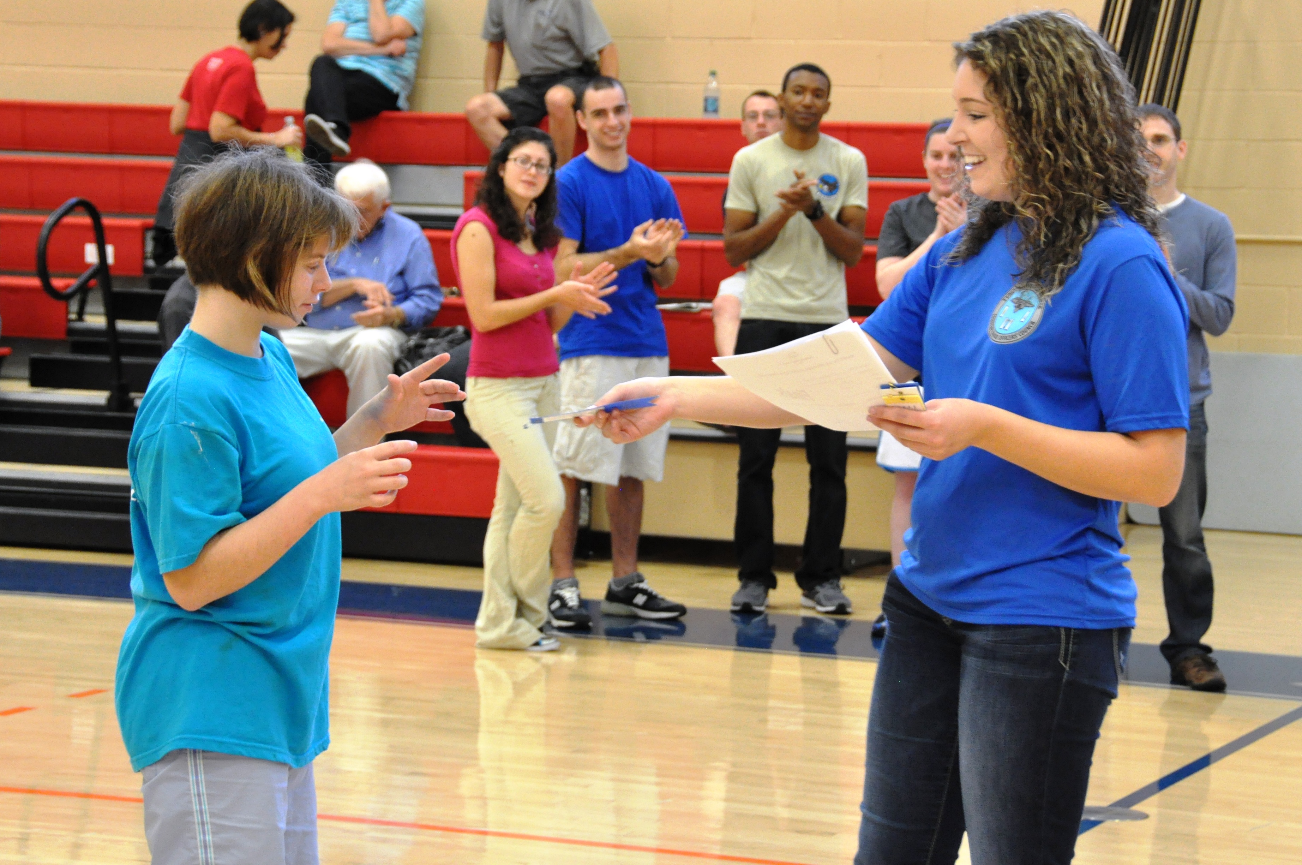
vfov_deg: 16.2
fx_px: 3034
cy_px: 432
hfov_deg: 24.2
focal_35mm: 84
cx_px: 651
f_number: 5
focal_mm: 56
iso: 2000
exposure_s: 1/100
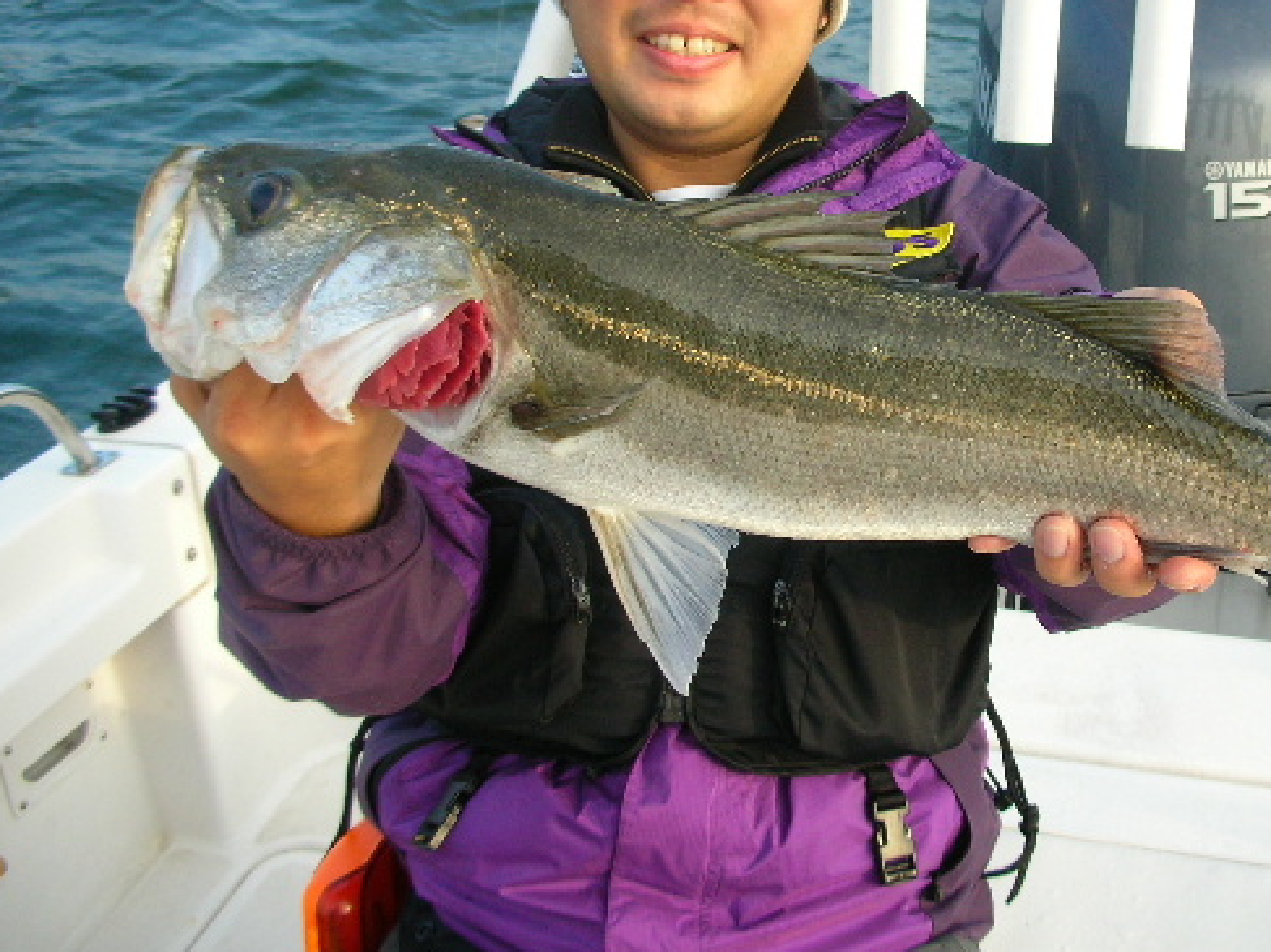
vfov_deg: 31.3
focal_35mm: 46
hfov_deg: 40.8
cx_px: 825
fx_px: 1689
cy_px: 342
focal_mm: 5.8
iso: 50
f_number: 3
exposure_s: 1/227
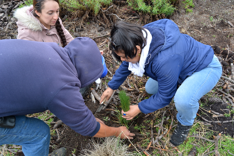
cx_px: 117
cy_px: 78
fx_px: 176
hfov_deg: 67.4
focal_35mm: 27
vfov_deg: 47.9
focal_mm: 18
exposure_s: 1/80
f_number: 5.6
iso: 125
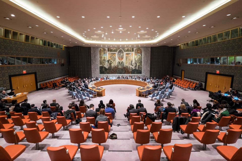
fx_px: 114
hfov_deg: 93.3
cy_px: 80
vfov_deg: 70.4
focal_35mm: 17
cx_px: 121
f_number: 4
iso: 2500
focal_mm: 11
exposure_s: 1/100
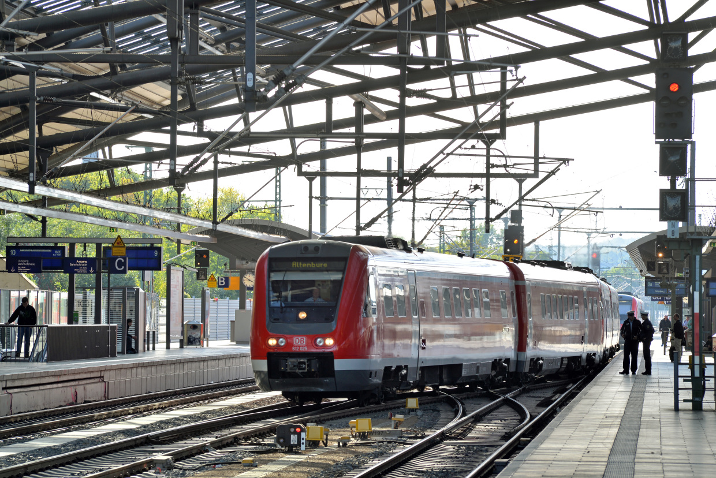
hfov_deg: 11.4
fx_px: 3581
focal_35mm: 180
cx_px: 358
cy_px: 239
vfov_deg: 7.6
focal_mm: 180
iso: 160
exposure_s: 1/80
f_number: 11
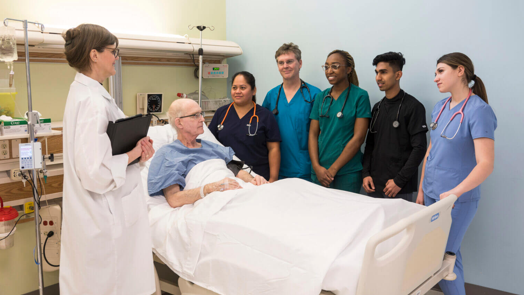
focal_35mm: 34
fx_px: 472
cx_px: 265
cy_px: 125
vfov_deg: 34.6
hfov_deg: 58.0
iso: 1000
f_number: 5
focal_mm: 32
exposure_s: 1/50
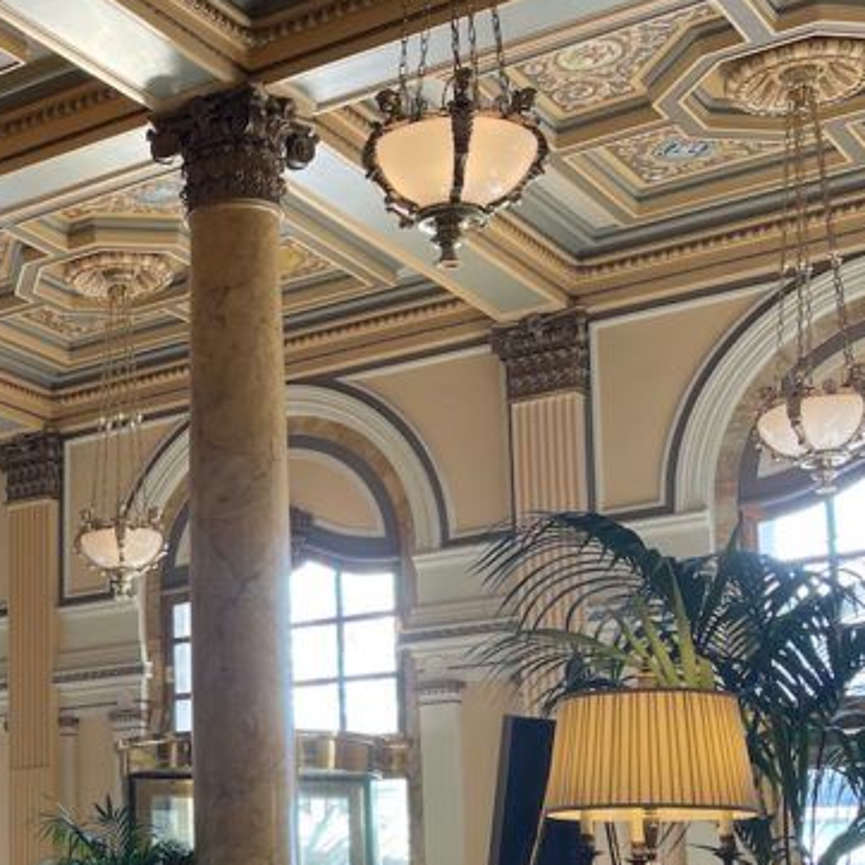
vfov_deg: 25.9
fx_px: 1838
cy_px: 710
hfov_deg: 24.8
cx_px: -74
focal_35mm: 65
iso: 50
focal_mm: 5.1
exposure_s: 1/120
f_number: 1.6
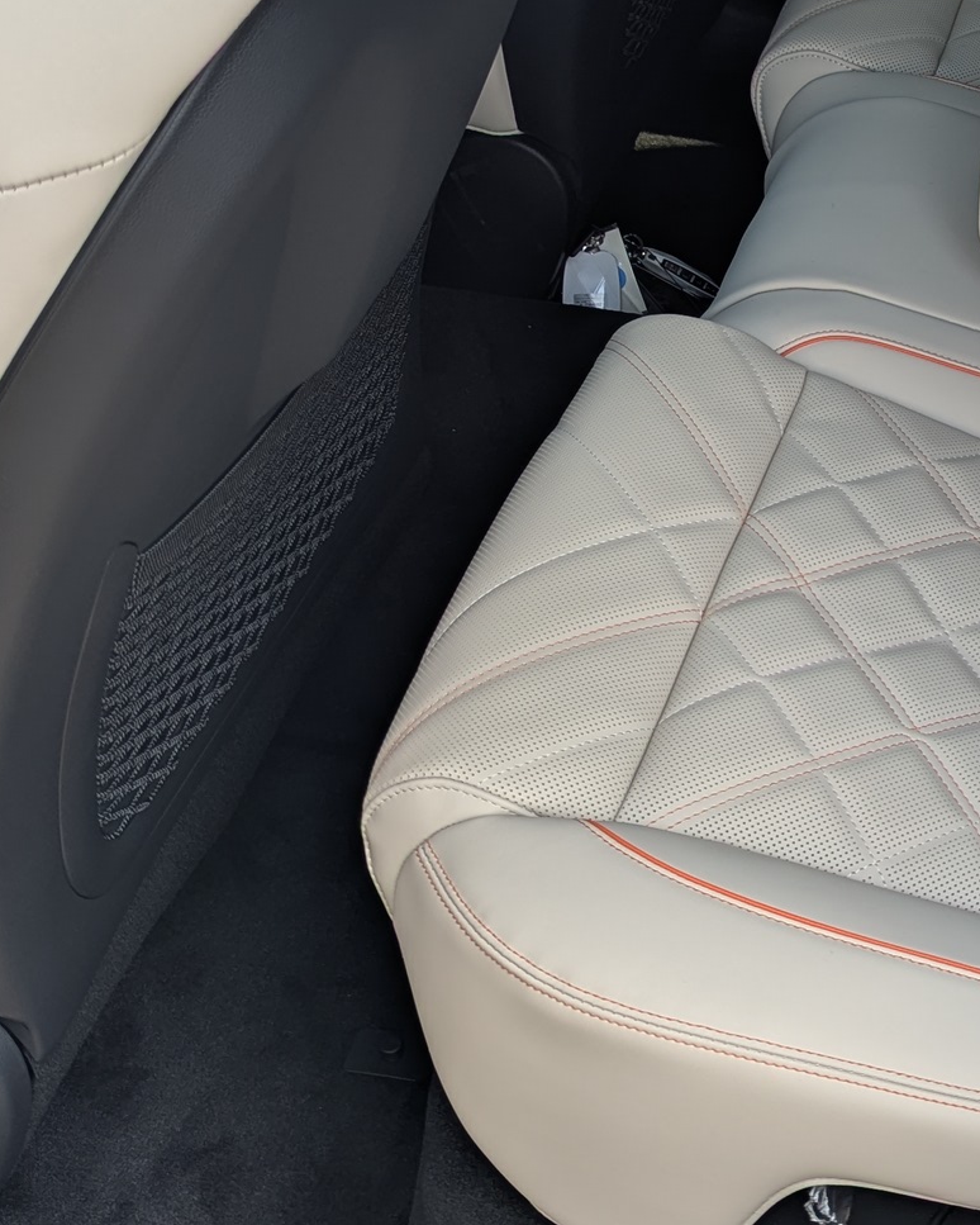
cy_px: 374
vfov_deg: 30.2
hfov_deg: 23.7
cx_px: 943
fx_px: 2247
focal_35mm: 62
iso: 42
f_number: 1.85
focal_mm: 6.81
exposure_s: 1/337
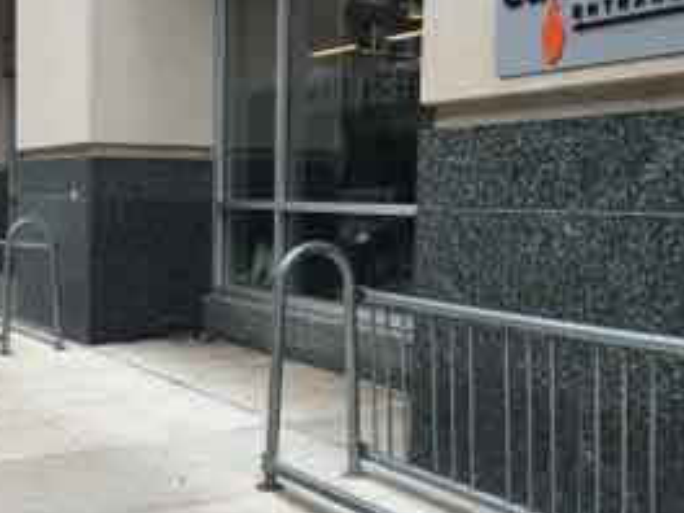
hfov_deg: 34.5
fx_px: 1087
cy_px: 273
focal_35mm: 55
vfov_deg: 26.6
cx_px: 215
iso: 25
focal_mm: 4.15
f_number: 2.2
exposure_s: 1/217
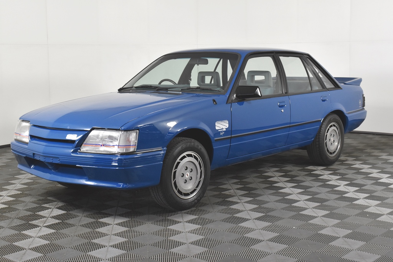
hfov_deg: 37.8
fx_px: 573
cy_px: 131
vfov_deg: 25.8
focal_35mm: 52
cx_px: 196
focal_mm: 35
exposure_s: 1/250
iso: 1600
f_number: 8
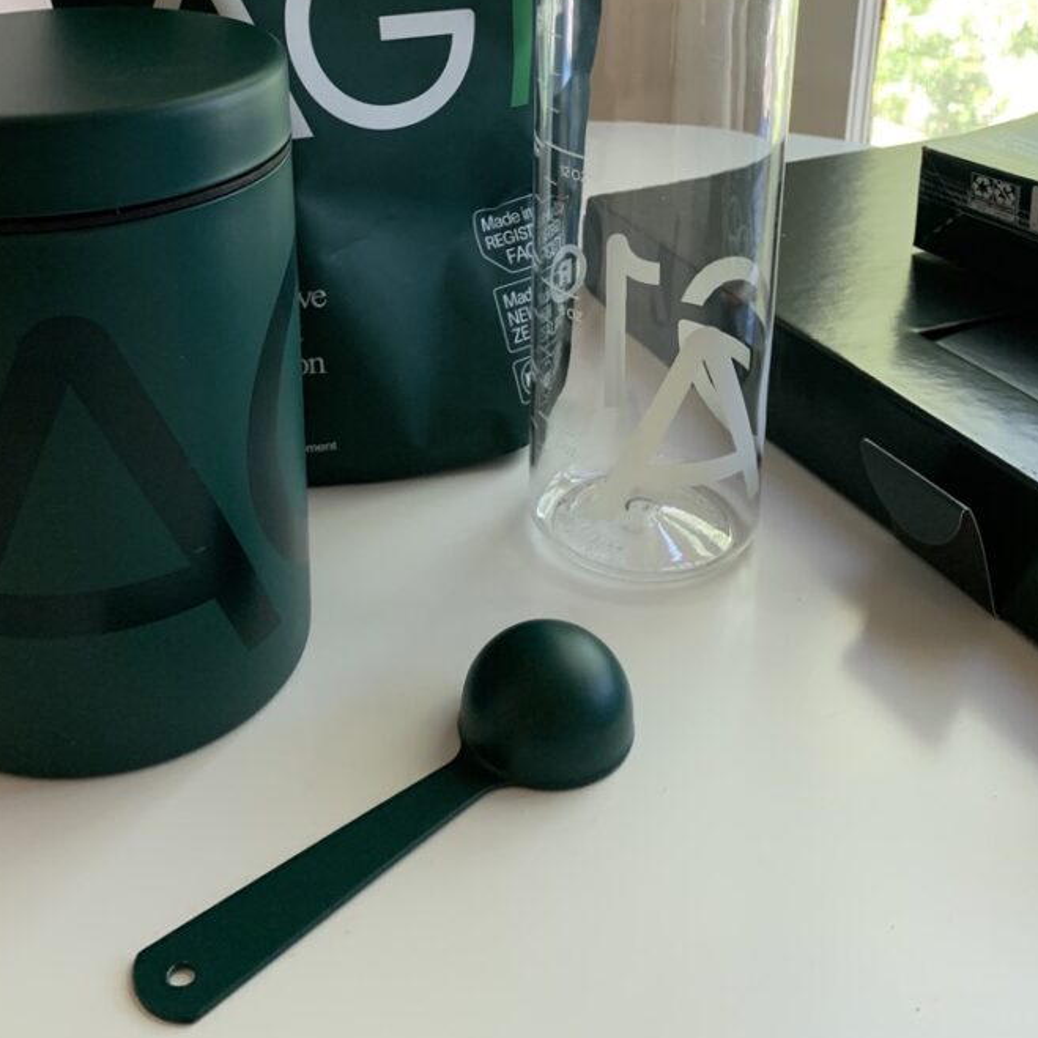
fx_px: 1391
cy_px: 161
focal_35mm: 41
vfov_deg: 38.8
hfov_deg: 40.9
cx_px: 482
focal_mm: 4.25
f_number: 1.8
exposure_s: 1/60
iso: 125
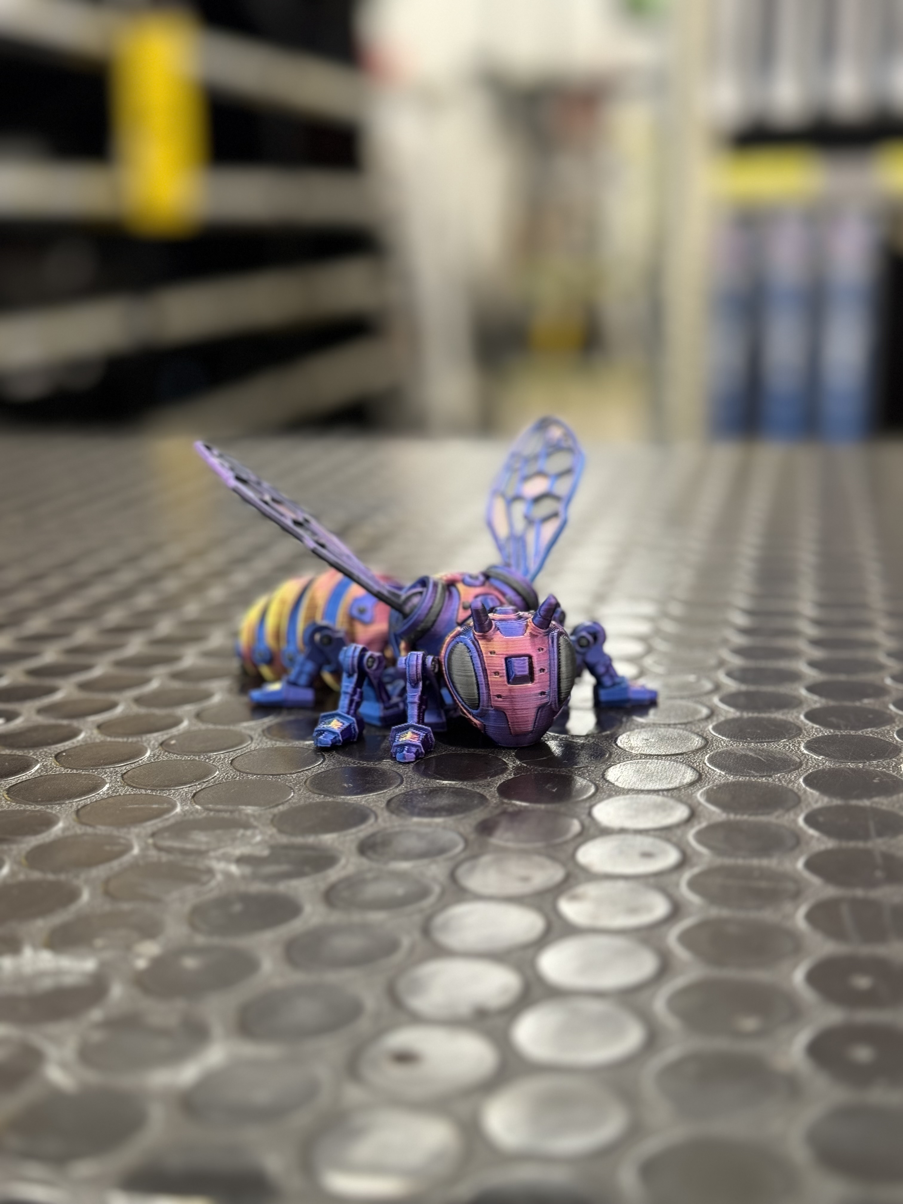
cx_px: 452
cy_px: 602
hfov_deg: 30.3
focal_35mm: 48
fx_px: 1670
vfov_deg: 39.7
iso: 250
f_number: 1.78
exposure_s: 1/60
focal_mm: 6.76
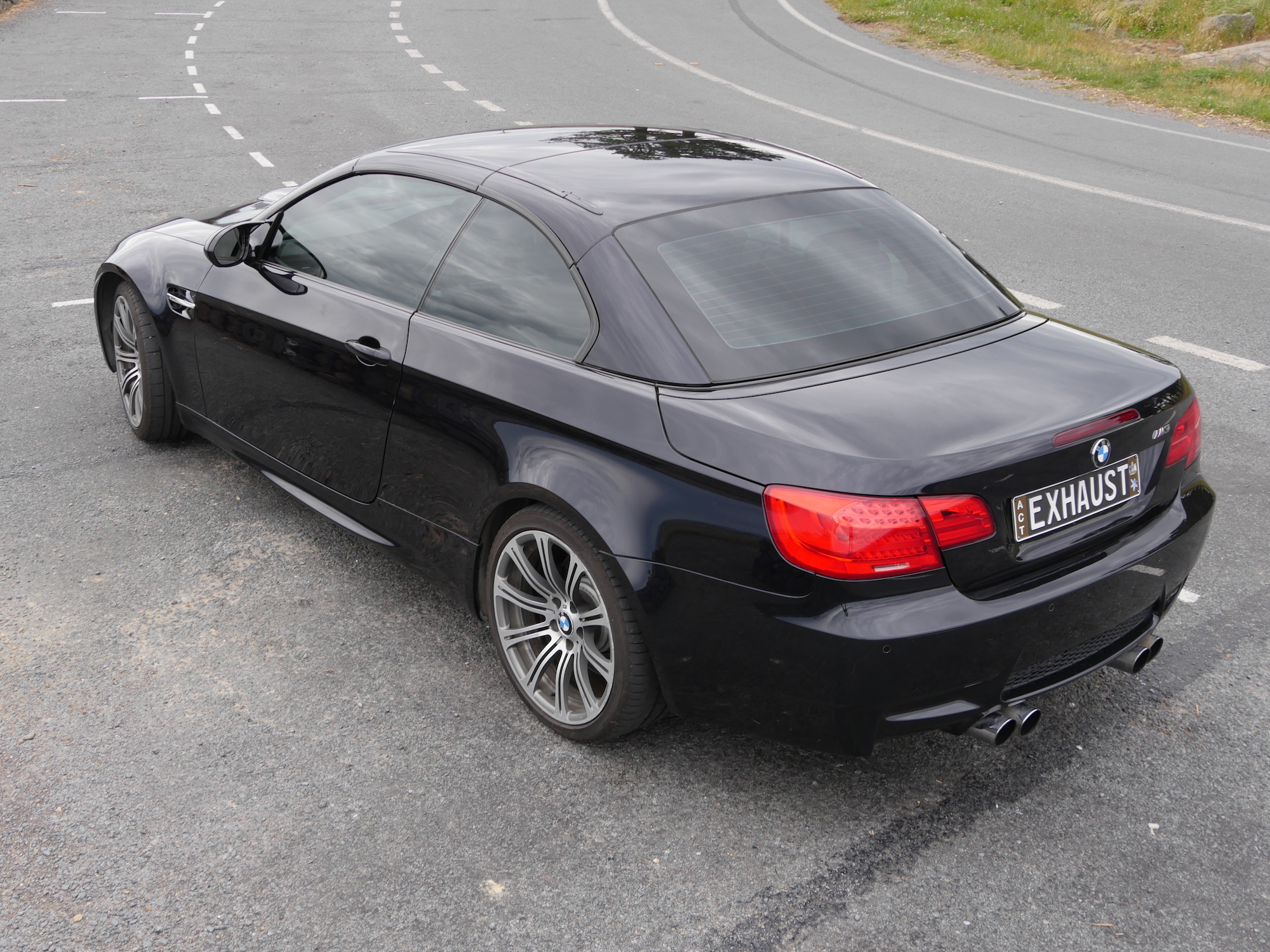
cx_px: 635
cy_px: 476
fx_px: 1394
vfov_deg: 37.7
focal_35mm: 38
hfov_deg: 49.0
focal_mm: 19
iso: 200
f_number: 5.6
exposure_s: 1/200
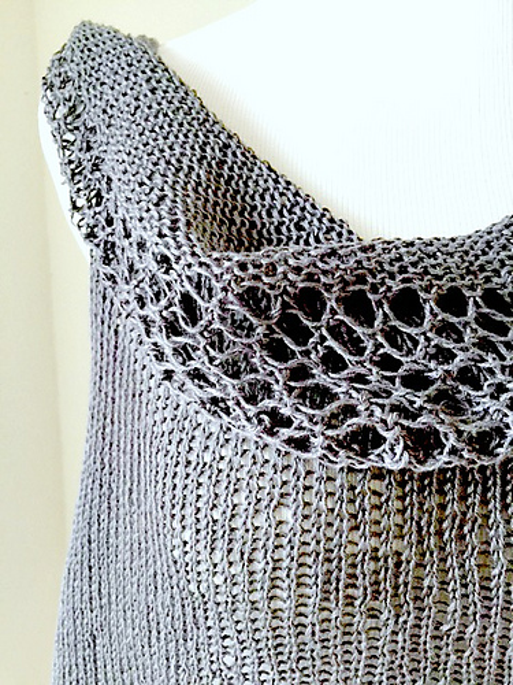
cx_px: 256
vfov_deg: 61.7
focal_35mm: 29
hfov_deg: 48.2
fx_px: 573
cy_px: 342
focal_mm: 4.15
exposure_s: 1/15
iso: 80
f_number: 2.2
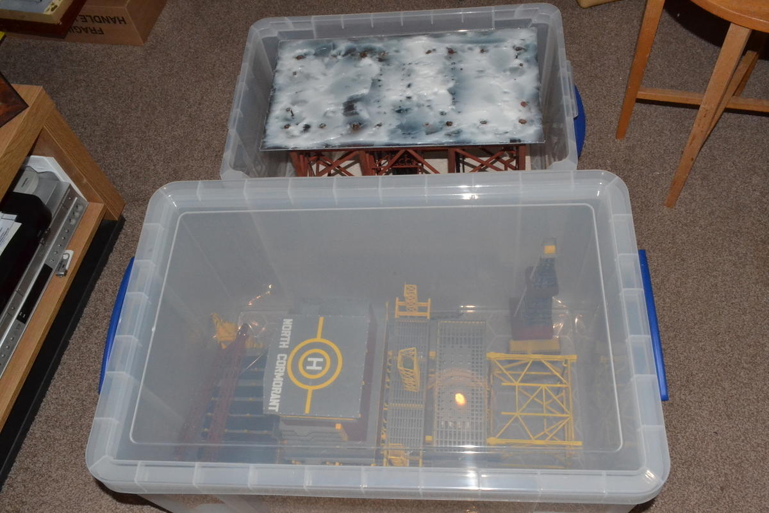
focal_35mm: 33
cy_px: 256
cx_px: 384
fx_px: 705
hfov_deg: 57.2
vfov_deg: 40.0
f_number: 22
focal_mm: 22
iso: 3200
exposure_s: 1/60
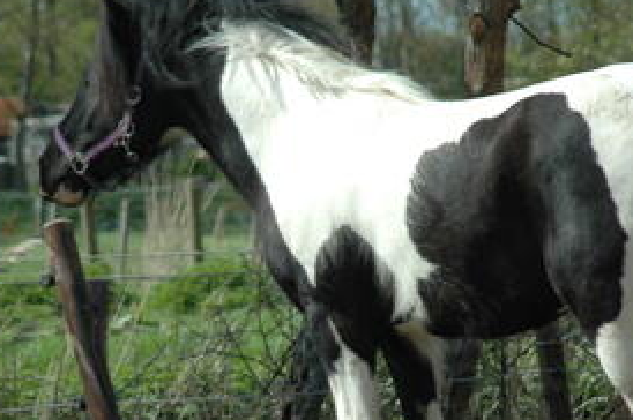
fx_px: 6498
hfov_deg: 5.6
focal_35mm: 370
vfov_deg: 3.7
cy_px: 278
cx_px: 300
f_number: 5.6
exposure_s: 1/640
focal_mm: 150
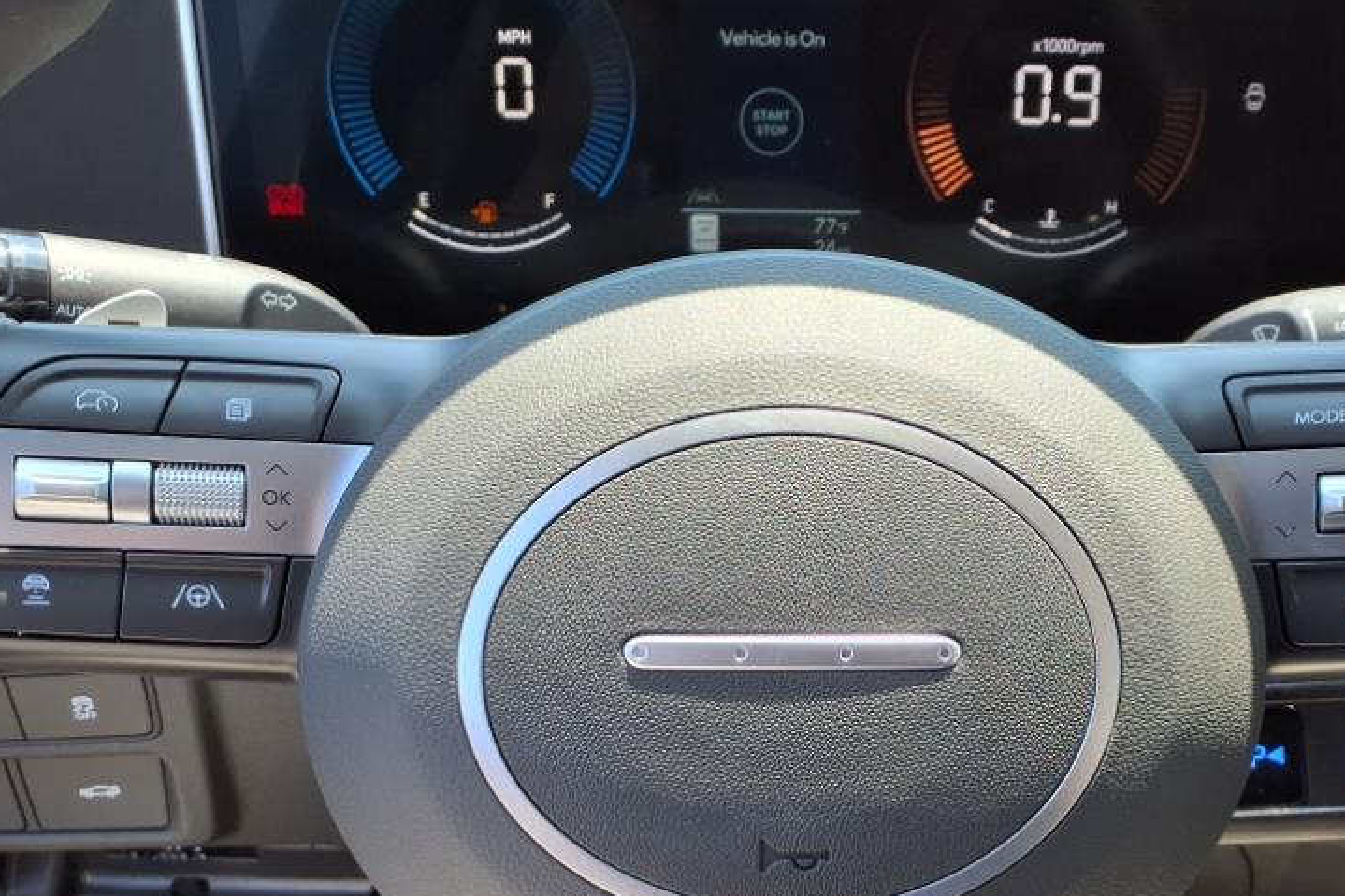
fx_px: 1494
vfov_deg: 32.5
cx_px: 803
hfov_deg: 48.2
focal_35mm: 40
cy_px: 715
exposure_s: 1/256
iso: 40
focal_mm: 3.58
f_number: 1.9
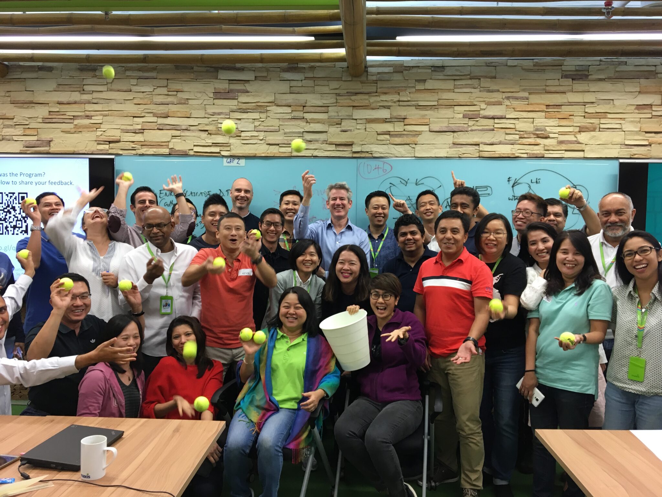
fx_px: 555
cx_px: 331
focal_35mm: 29
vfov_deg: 48.2
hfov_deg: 61.7
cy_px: 248
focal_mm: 4.15
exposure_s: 1/33
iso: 100
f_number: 2.2
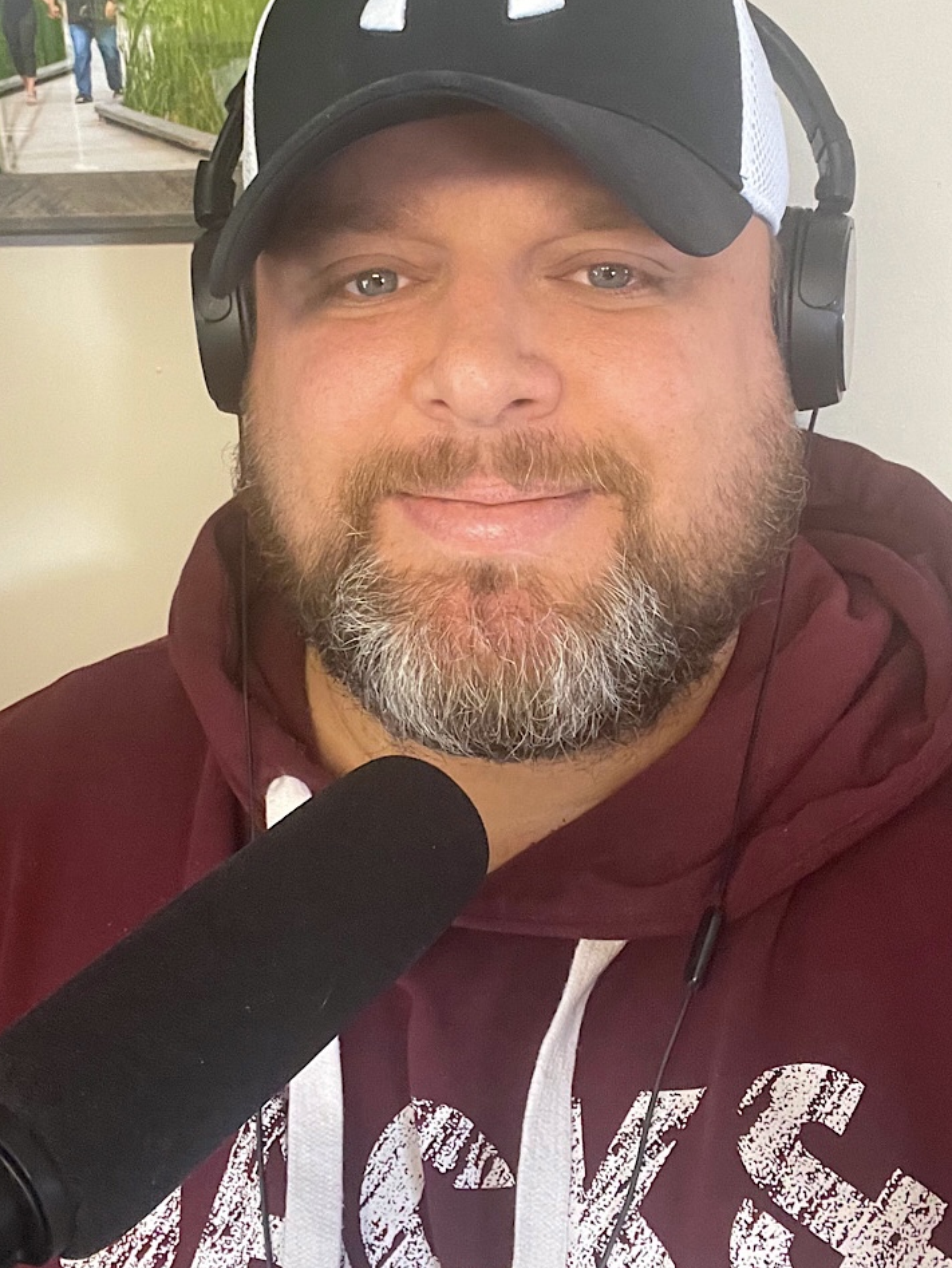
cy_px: 474
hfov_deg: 37.7
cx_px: 437
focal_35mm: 38
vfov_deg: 48.5
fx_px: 1392
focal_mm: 2.71
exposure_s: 1/40
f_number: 2.2
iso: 320
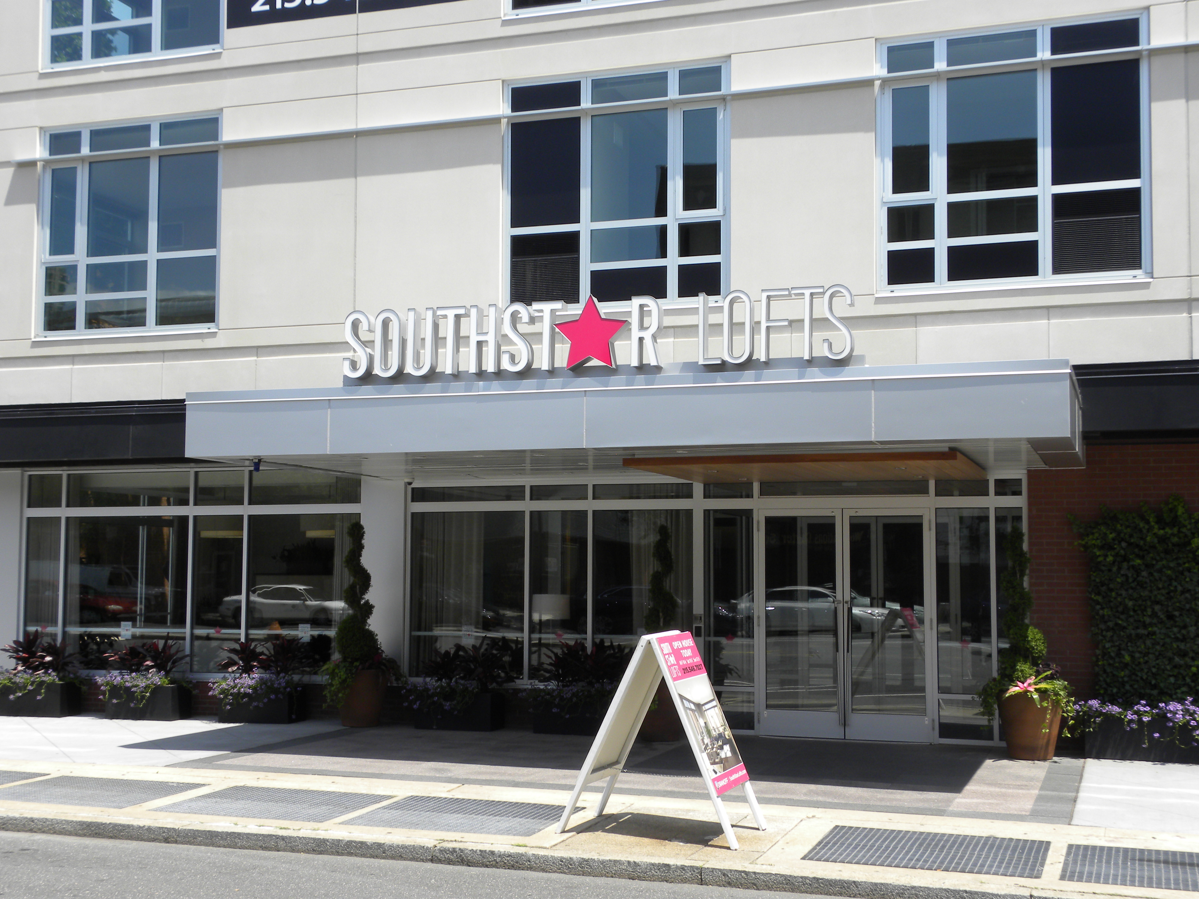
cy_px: 450
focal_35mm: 46
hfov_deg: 41.2
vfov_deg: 31.5
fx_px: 1593
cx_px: 600
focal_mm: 8.2
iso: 64
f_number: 5
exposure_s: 1/210
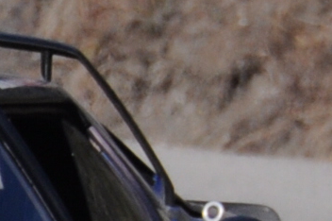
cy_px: 365
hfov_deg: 1.3
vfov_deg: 0.8
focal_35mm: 1638
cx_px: -389
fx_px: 15092
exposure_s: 1/800
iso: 400
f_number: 14
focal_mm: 200
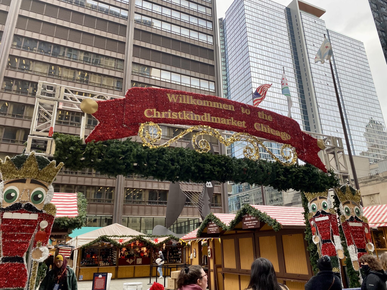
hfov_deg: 67.3
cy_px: 145
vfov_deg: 53.1
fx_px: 291
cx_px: 194
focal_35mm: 26
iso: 32
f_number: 1.8
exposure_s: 1/568
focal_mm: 4.25
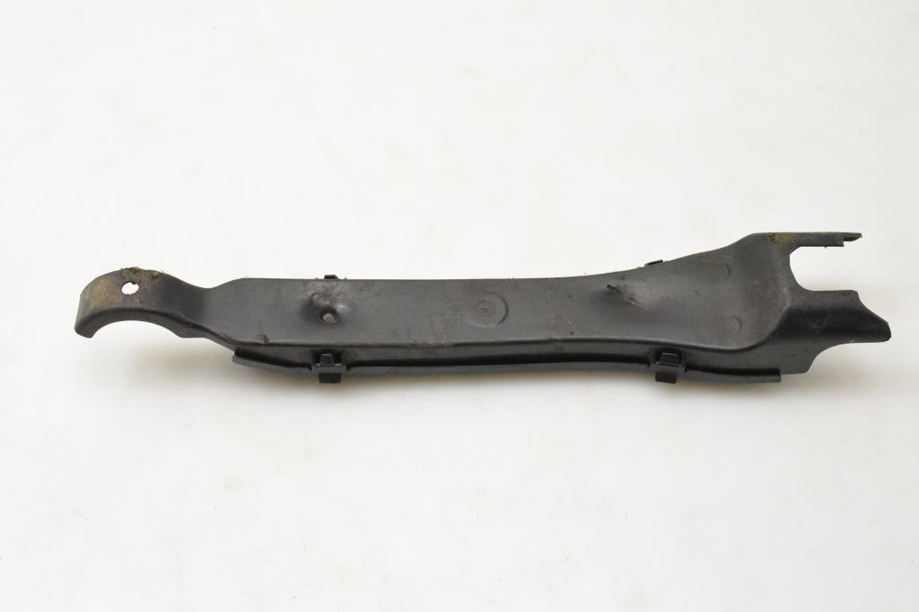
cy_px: 306
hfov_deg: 38.9
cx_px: 460
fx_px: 1301
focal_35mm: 51
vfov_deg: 26.5
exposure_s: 1/400
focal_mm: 34
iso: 6400
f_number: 10
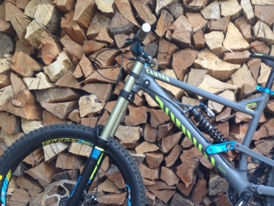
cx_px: 201
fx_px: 412
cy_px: 149
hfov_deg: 36.1
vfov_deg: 27.7
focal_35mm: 52
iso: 50
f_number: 2.4
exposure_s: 1/60
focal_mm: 4.12
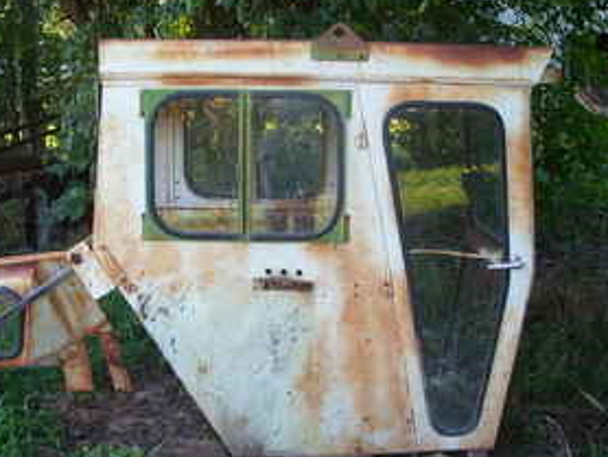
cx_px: 241
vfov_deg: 30.9
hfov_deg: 40.2
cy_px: 254
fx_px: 826
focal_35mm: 47
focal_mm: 7.8
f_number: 2.8
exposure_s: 1/60
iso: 50
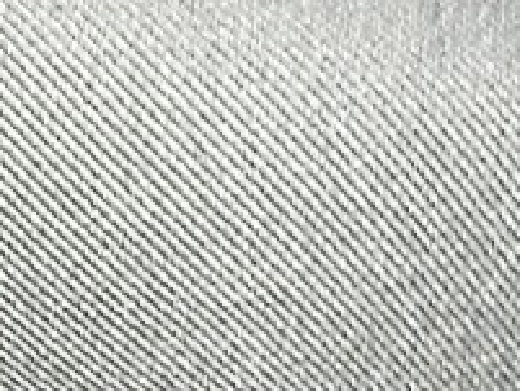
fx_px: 3668
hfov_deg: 7.6
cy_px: 966
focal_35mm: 244
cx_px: -737
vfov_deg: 5.8
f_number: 1.78
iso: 500
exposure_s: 1/30
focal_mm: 6.86
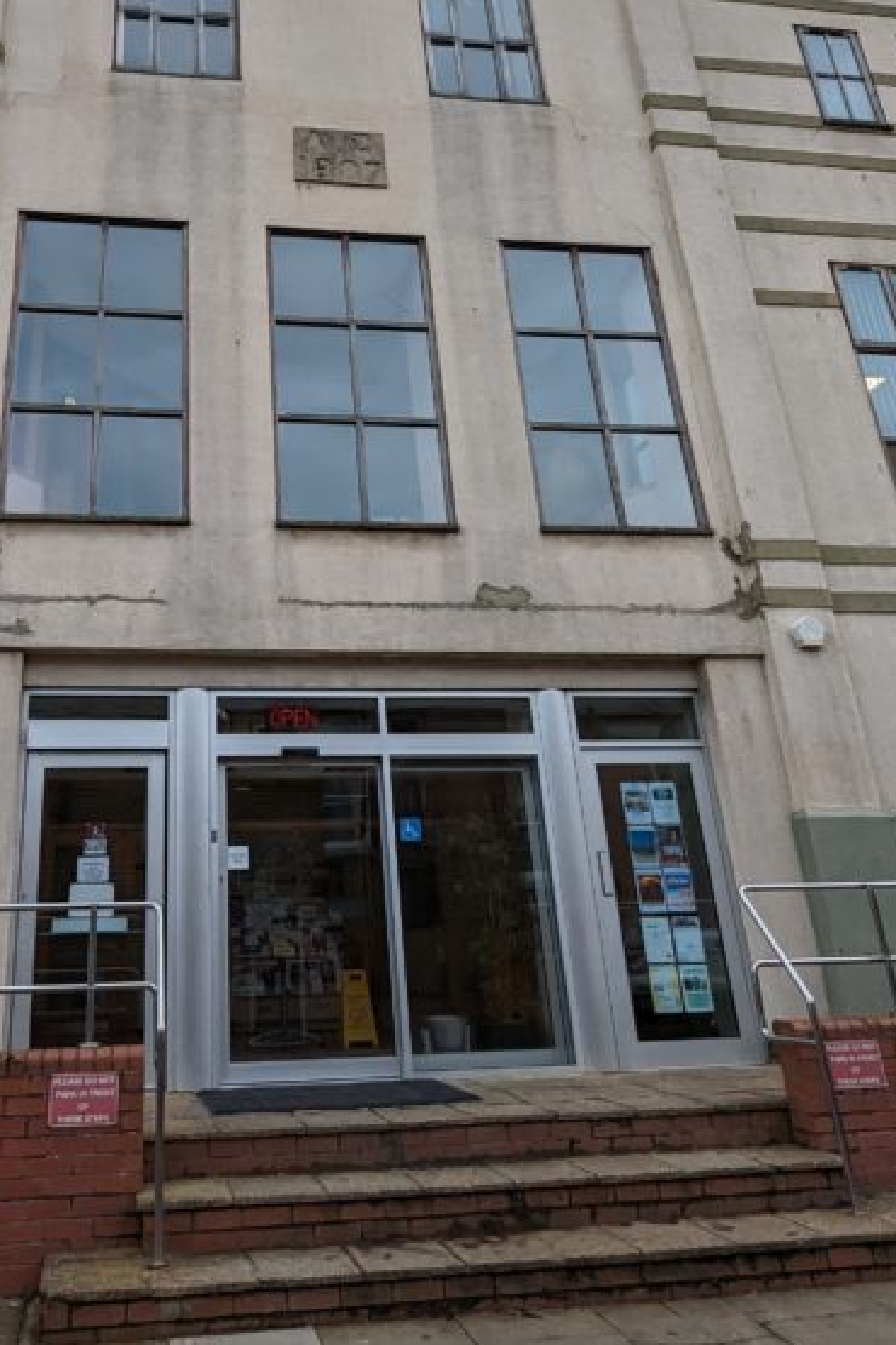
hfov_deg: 49.7
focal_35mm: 25
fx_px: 933
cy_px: 505
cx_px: 252
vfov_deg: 70.4
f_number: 2.2
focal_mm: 1.95
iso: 47
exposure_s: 1/474
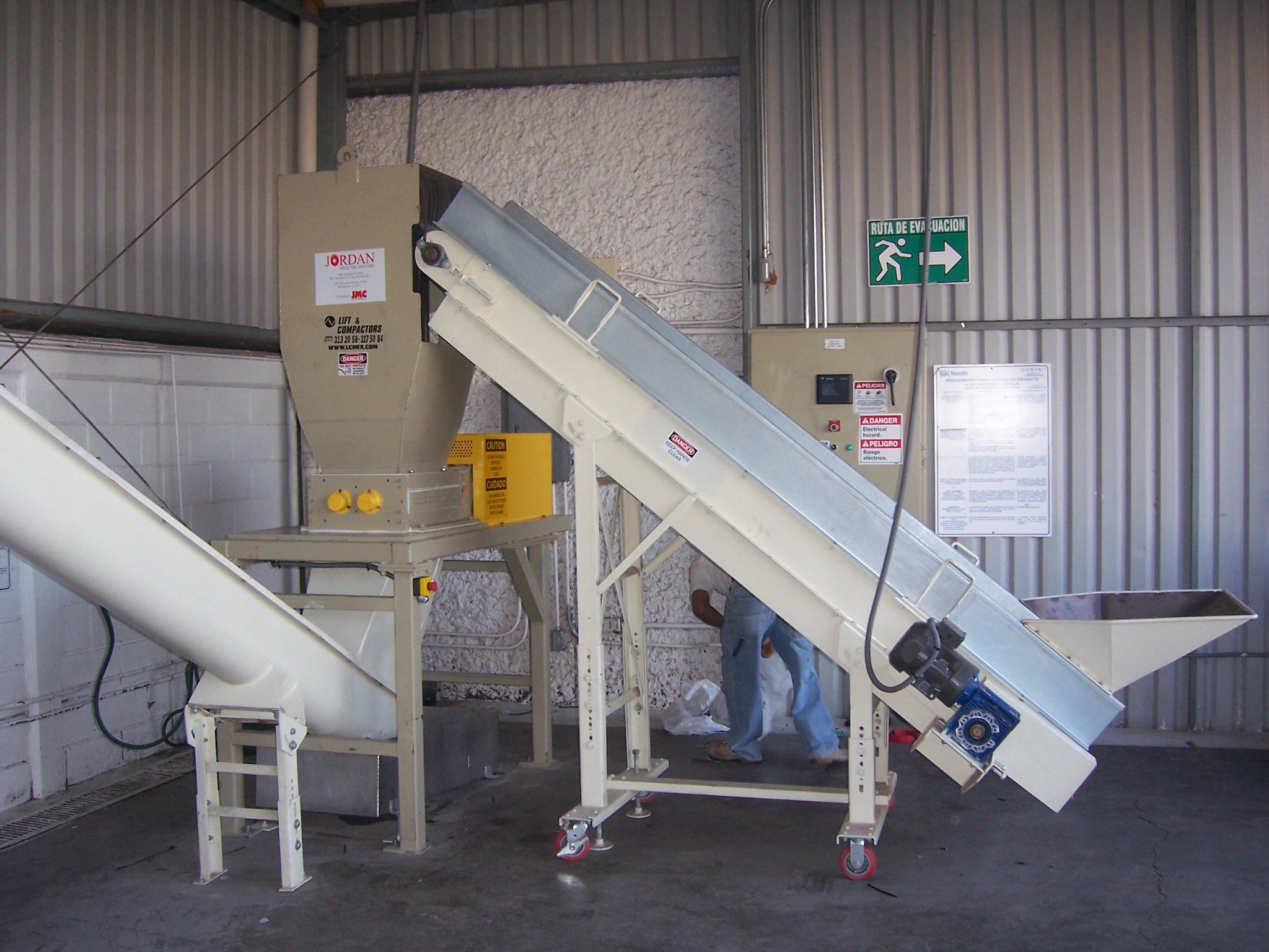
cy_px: 476
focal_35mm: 36
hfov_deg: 51.4
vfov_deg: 39.7
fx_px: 1320
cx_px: 634
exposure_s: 1/60
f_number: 3
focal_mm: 6
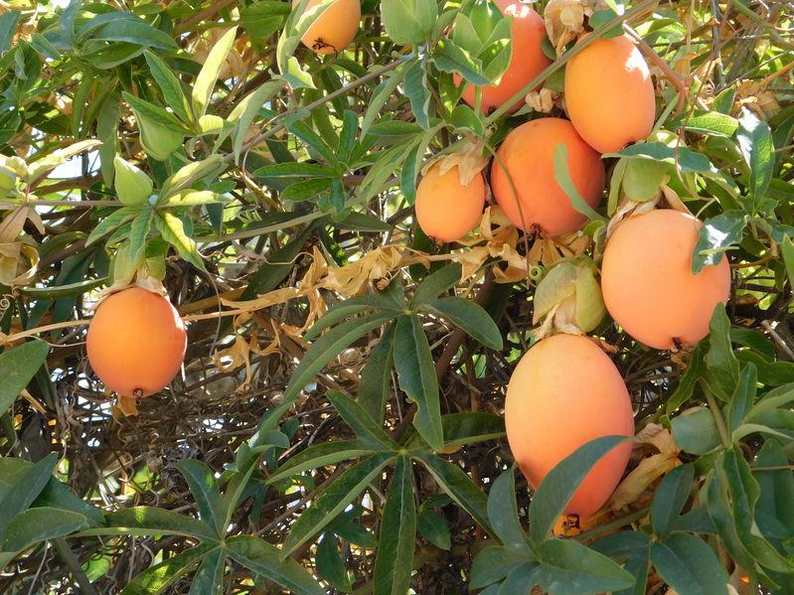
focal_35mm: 71
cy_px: 298
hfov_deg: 27.4
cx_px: 397
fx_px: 1628
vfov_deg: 20.7
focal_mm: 12.6
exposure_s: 1/160
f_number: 4.3
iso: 125
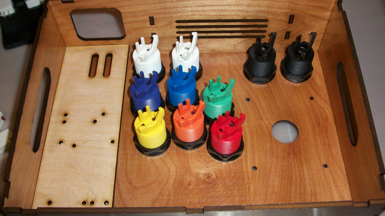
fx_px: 398
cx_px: 190
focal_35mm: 39
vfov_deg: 30.4
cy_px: 110
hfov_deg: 51.6
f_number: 3.1
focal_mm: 6.3
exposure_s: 1/60
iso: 160
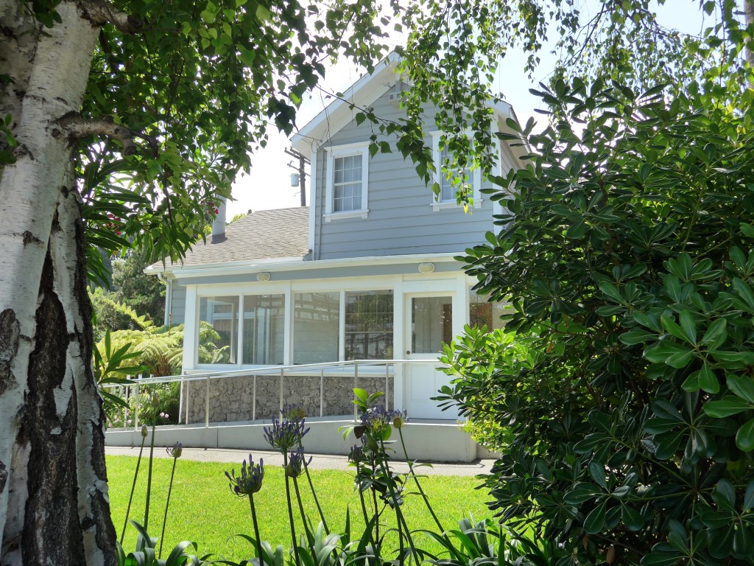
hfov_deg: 61.7
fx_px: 632
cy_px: 283
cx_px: 377
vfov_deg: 48.2
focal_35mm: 29
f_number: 2.8
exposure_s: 1/800
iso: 125
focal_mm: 6
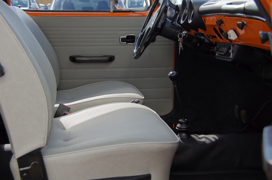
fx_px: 411
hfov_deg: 36.6
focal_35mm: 55
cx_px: 134
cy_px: 92
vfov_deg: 24.8
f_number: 5.6
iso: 100
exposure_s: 1/100
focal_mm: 35
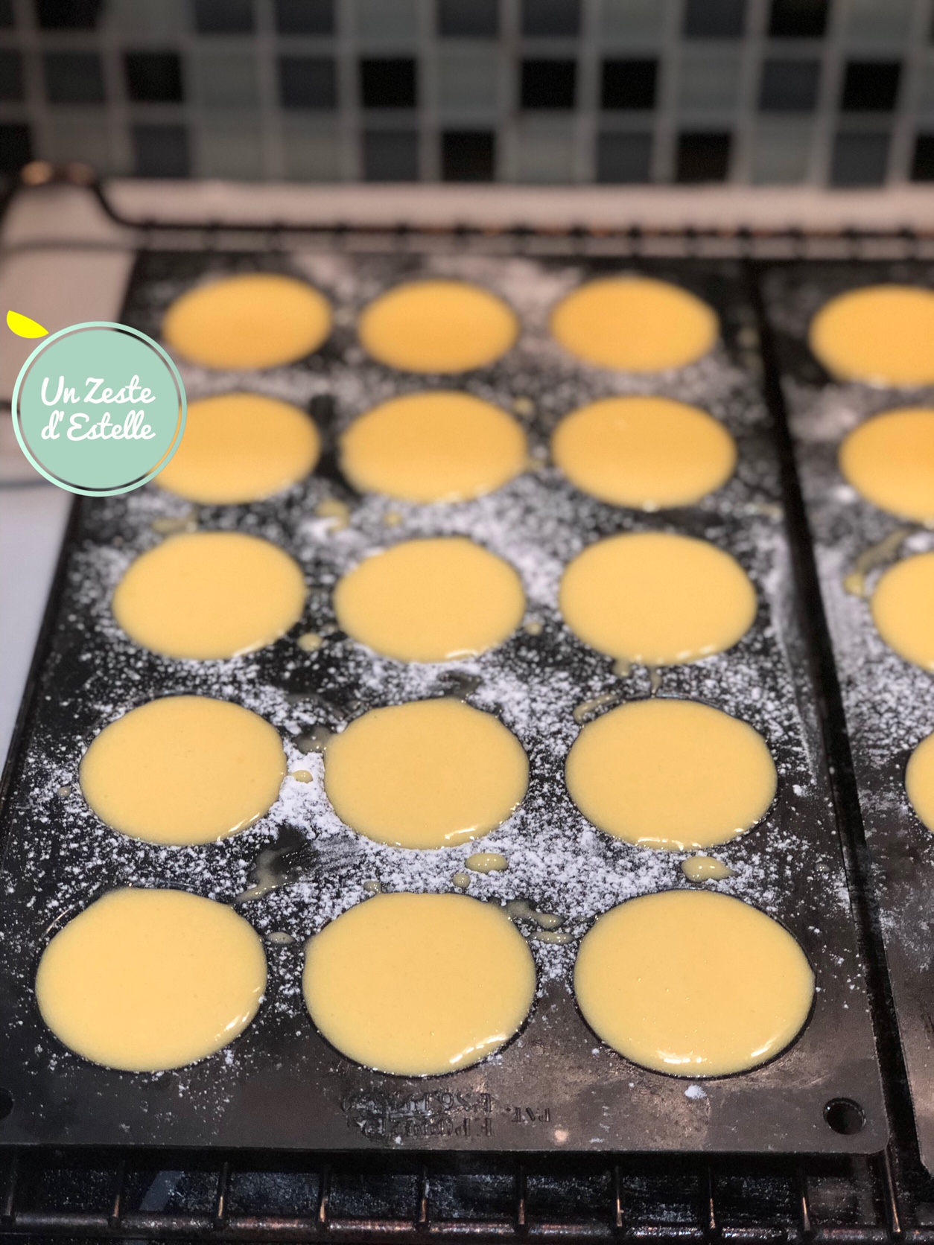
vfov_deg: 33.8
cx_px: 467
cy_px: 622
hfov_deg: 25.7
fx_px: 2051
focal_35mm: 57
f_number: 2.8
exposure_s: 1/60
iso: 250
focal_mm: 6.6
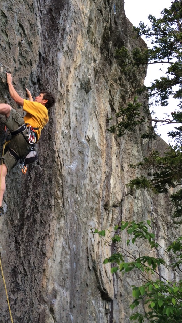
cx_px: 50
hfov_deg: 32.3
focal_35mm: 36
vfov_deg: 55.2
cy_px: 148
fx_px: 309
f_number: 2.2
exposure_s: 1/60
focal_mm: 4.12
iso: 50
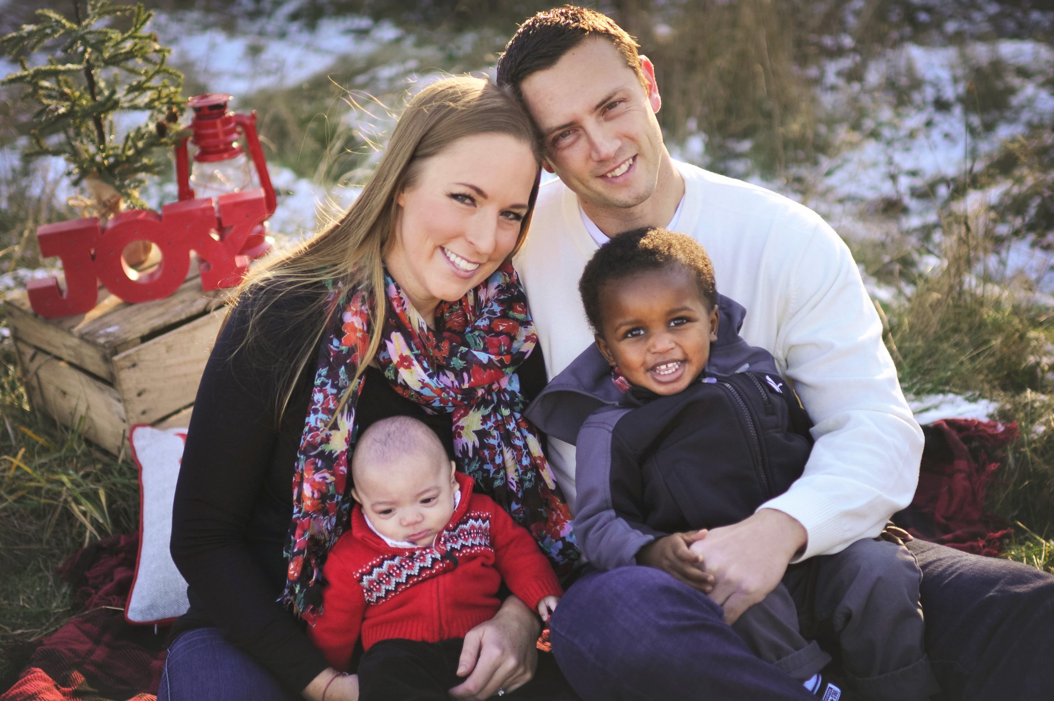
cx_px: 527
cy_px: 350
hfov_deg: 37.9
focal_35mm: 52
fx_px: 1535
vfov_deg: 25.7
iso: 200
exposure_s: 1/2500
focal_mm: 35
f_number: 1.4
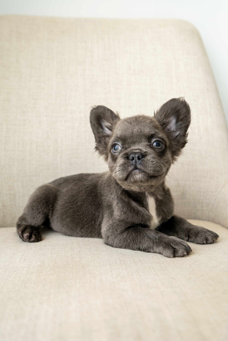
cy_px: 170
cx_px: 114
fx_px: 332
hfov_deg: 37.9
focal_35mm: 35
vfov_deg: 54.4
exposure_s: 1/80
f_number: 4
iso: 100
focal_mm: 35
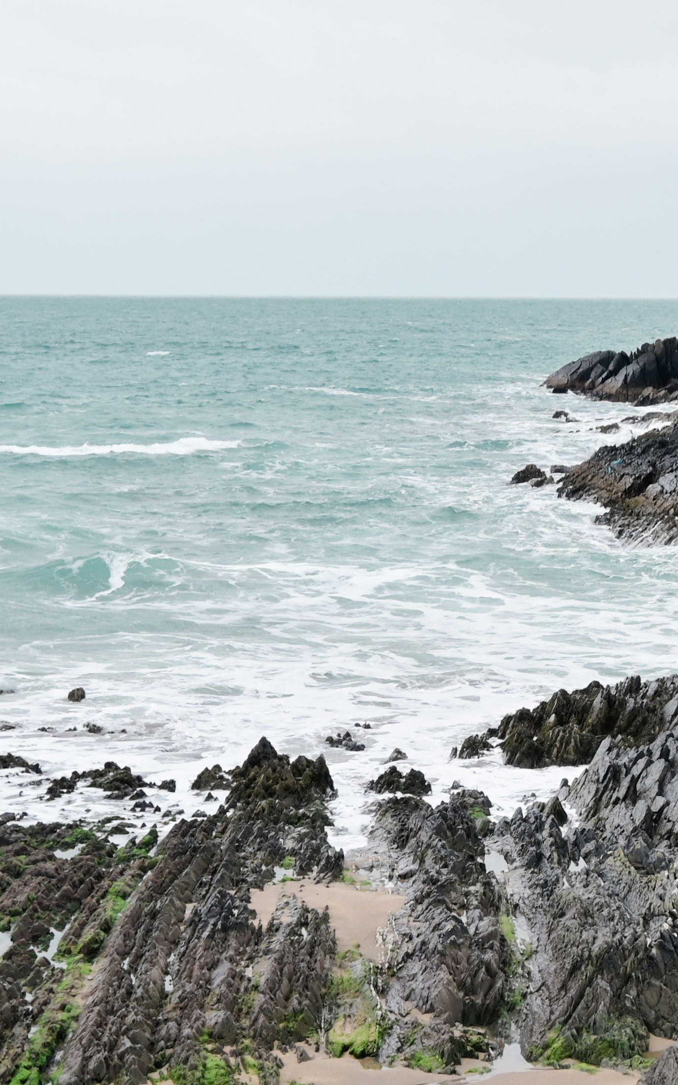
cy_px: 630
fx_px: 2956
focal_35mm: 100
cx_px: 688
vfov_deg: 20.8
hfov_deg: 12.9
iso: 125
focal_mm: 36
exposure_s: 1/160
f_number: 5.3
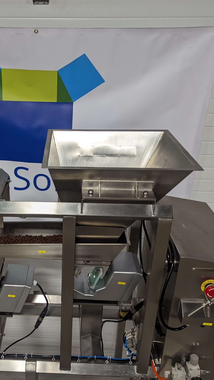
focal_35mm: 35
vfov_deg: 56.6
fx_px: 353
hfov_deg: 32.8
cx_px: 43
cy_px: 191
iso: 206
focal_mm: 6.81
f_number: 1.85
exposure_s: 1/120
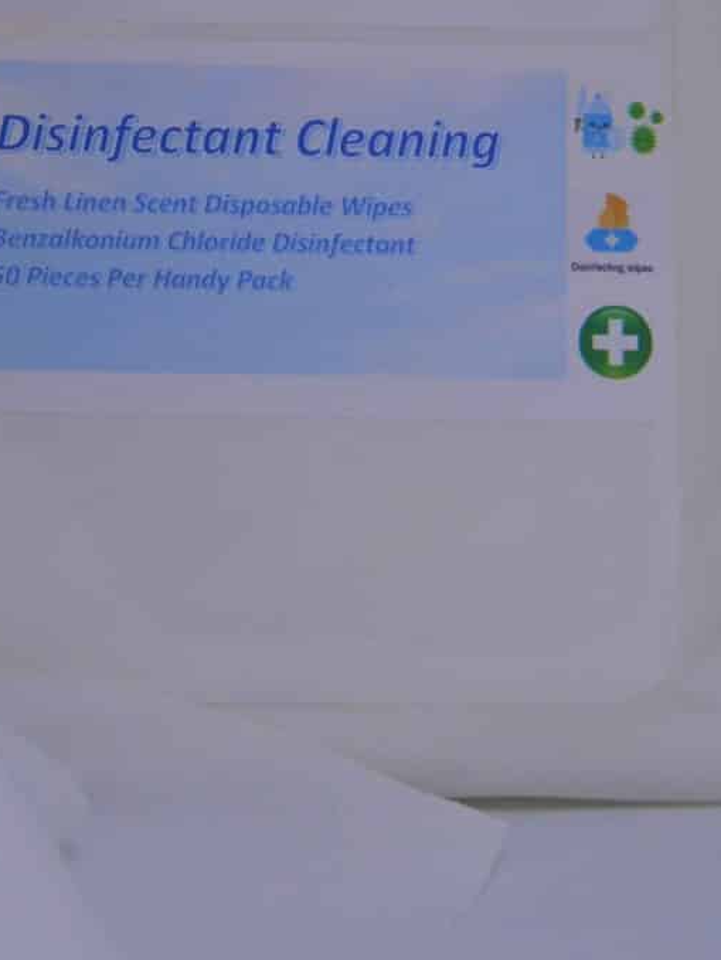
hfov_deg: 19.1
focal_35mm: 77
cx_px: 276
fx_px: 2137
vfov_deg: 23.7
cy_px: -102
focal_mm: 17
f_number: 4.1
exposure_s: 1/60
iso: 400
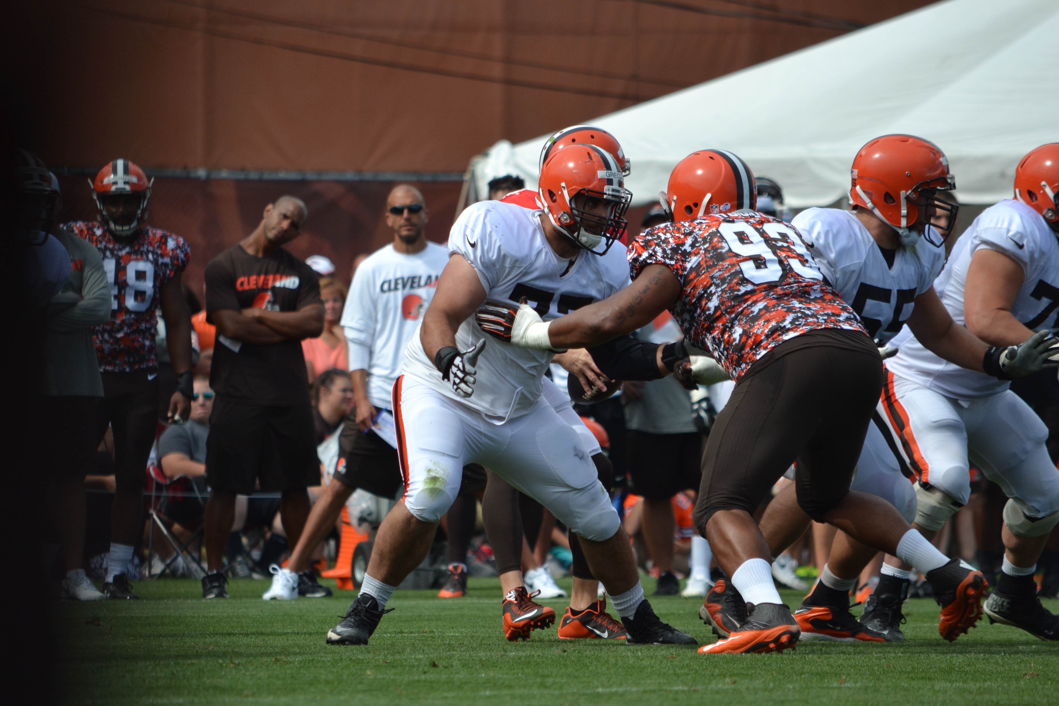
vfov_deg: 3.1
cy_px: 353
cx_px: 530
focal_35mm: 450
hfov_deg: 4.6
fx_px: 13236
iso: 400
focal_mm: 300
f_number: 5.6
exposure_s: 1/1250
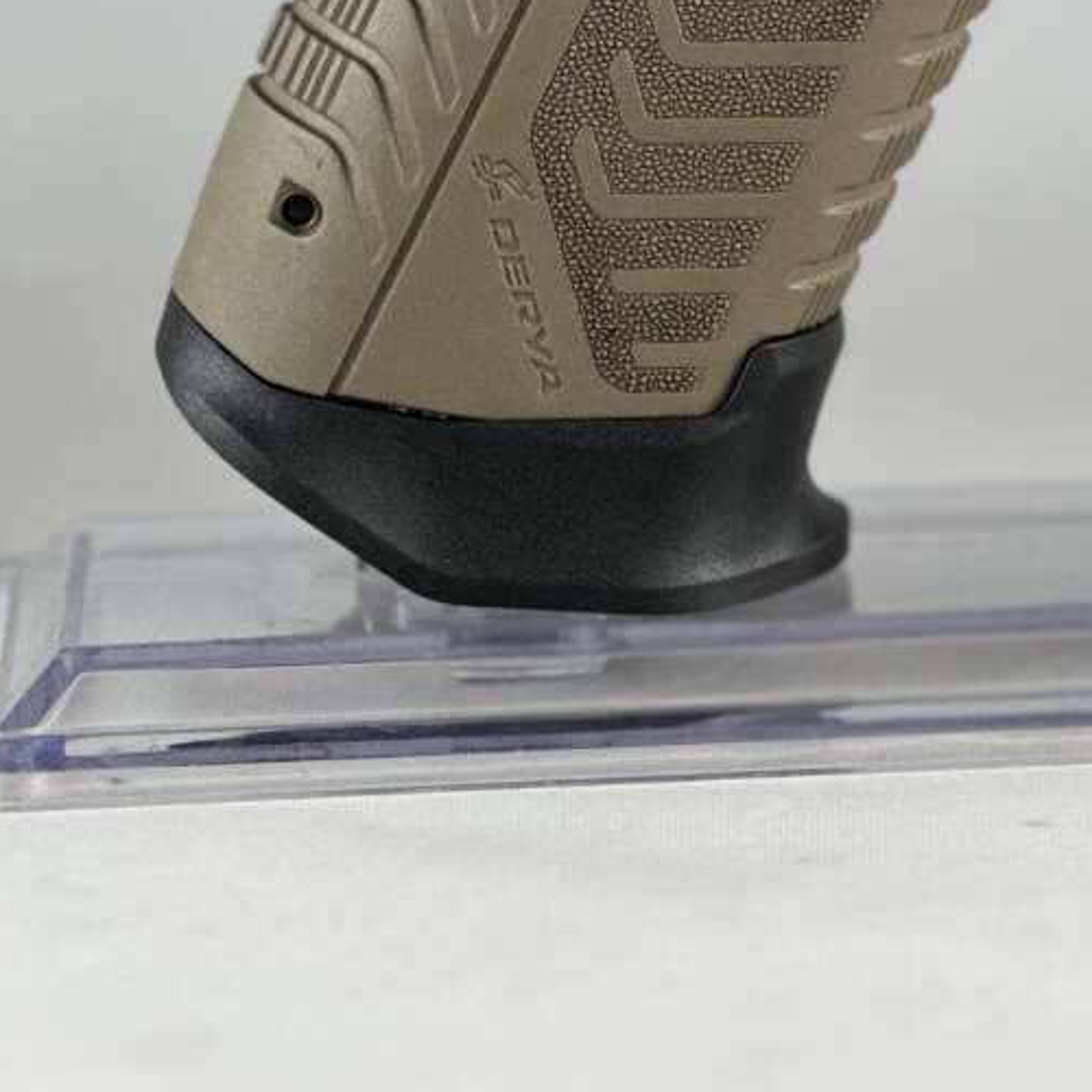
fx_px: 7459
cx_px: 1166
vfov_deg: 8.3
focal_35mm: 209
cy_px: -79
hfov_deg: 8.3
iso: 160
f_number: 2.8
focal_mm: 9
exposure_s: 1/60
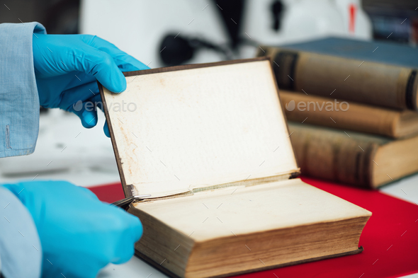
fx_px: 1219
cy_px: 139
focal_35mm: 105
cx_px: 209
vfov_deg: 13.0
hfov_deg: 19.5
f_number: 3.5
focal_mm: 105
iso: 64
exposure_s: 1/200
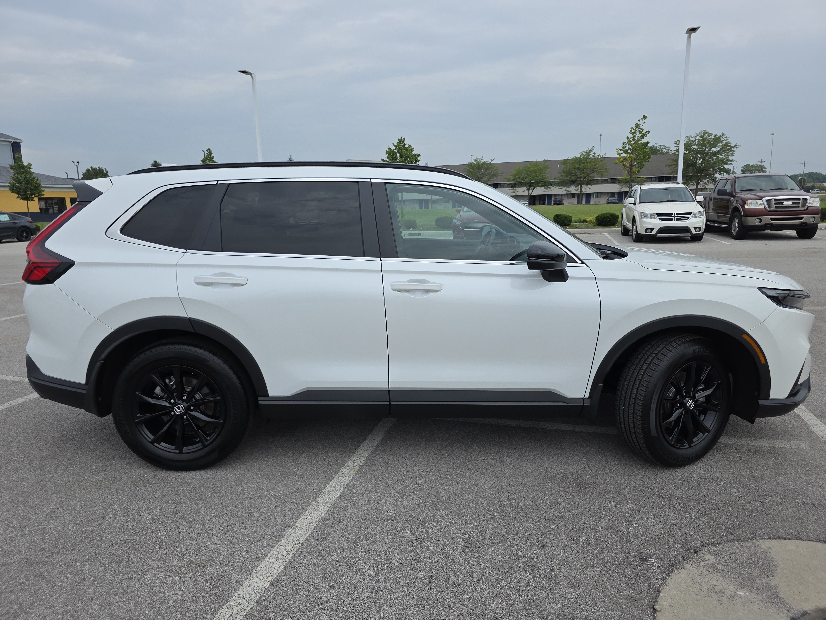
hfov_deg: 73.9
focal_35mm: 23
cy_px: 310
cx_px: 413
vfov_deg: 58.9
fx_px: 549
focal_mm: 6.3
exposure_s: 1/7333
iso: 80
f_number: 1.7
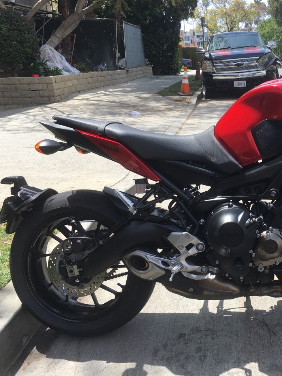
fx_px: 424
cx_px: 241
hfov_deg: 35.2
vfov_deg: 47.9
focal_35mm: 39
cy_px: 188
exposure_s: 1/785
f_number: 2.2
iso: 25
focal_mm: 4.15
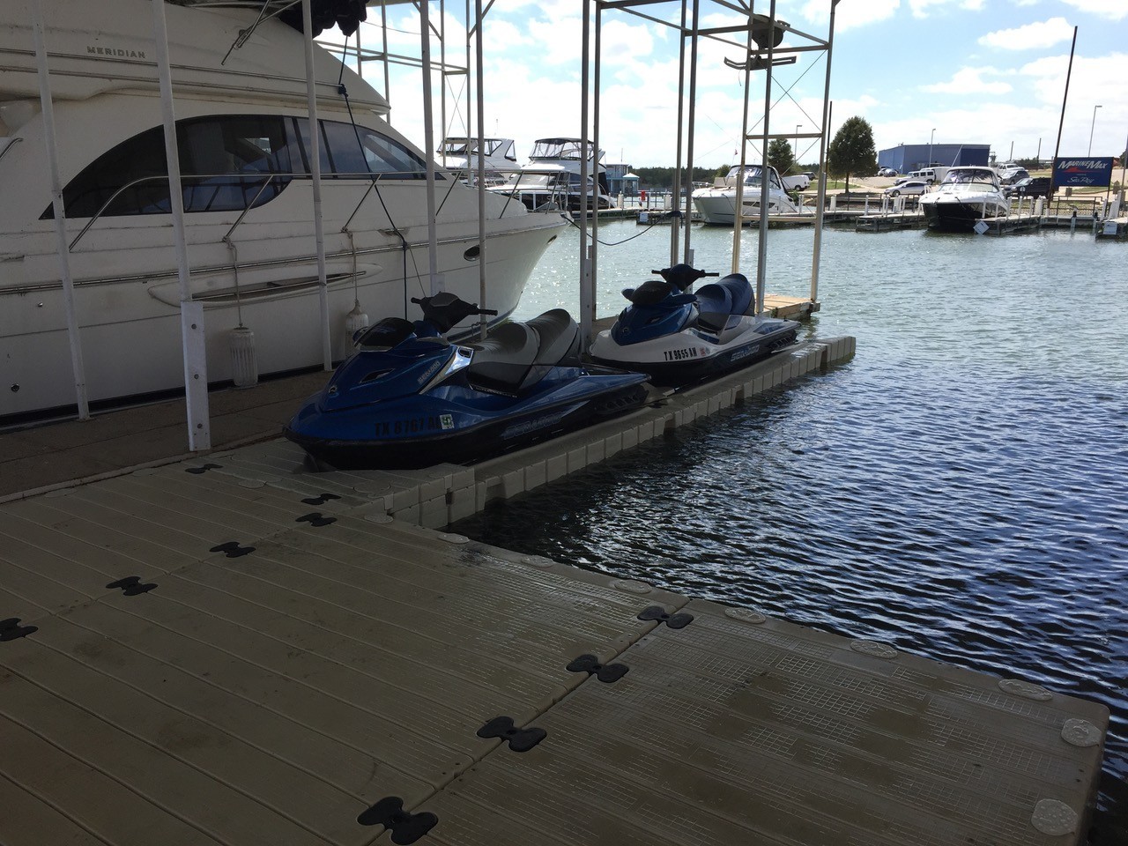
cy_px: 423
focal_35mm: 29
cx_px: 564
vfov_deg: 48.2
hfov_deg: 61.7
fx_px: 945
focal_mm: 4.15
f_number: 2.2
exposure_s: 1/1276
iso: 32
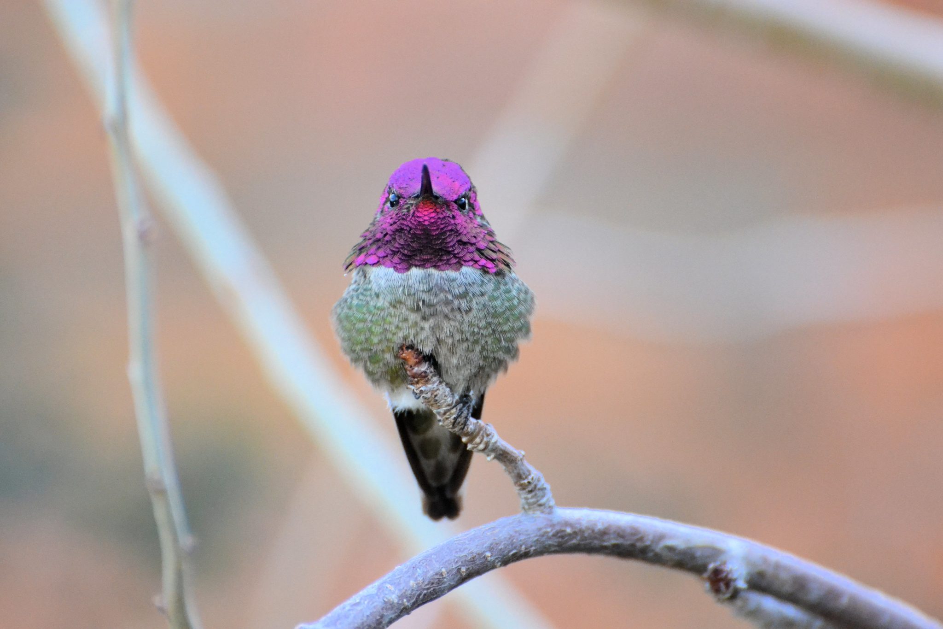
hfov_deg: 4.9
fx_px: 11000
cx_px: 472
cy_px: 314
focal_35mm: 420
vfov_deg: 3.3
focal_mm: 280
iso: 3200
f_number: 5.6
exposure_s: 1/400
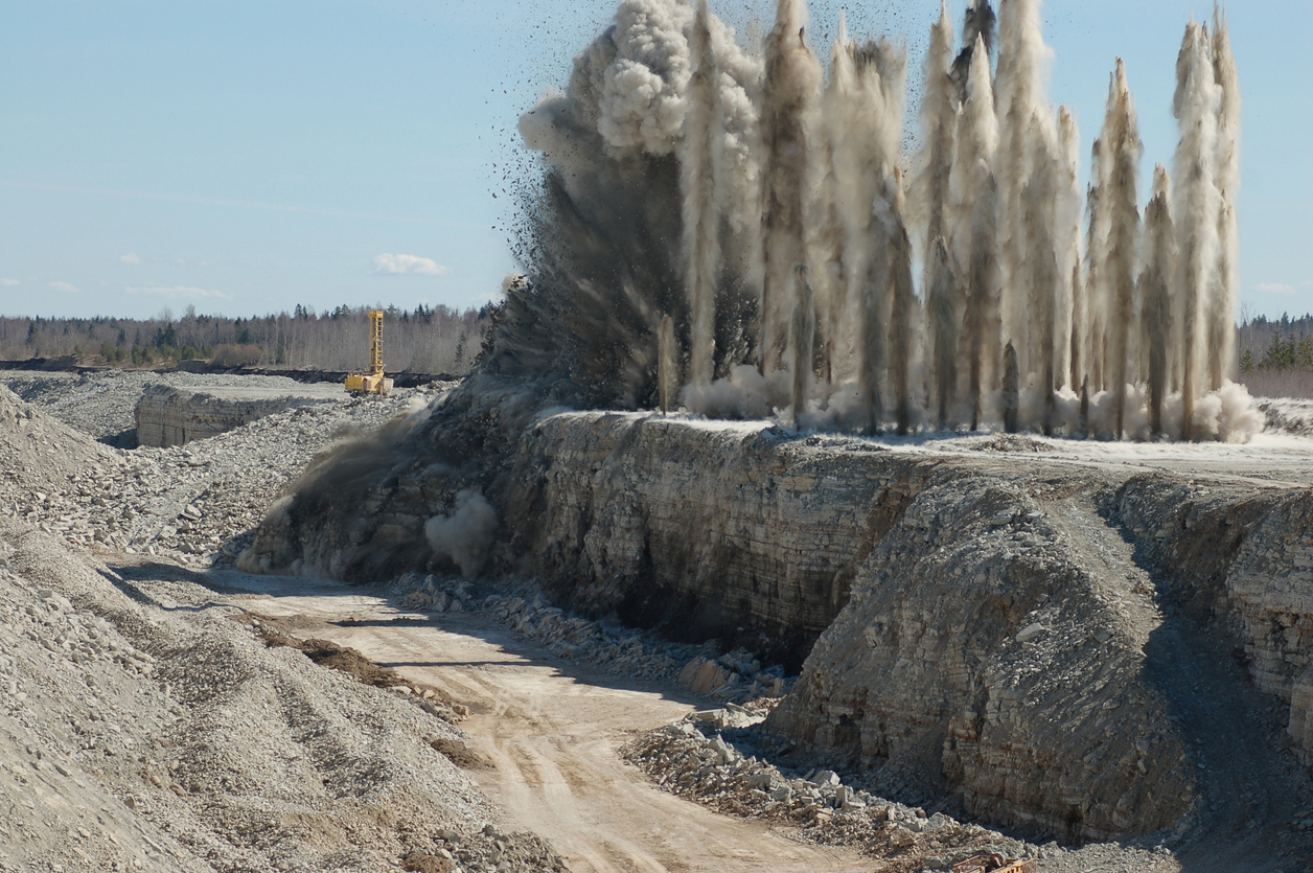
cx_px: 656
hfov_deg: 15.2
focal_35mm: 135
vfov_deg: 10.1
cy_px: 436
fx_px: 4919
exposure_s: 1/1000
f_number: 5.6
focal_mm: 90
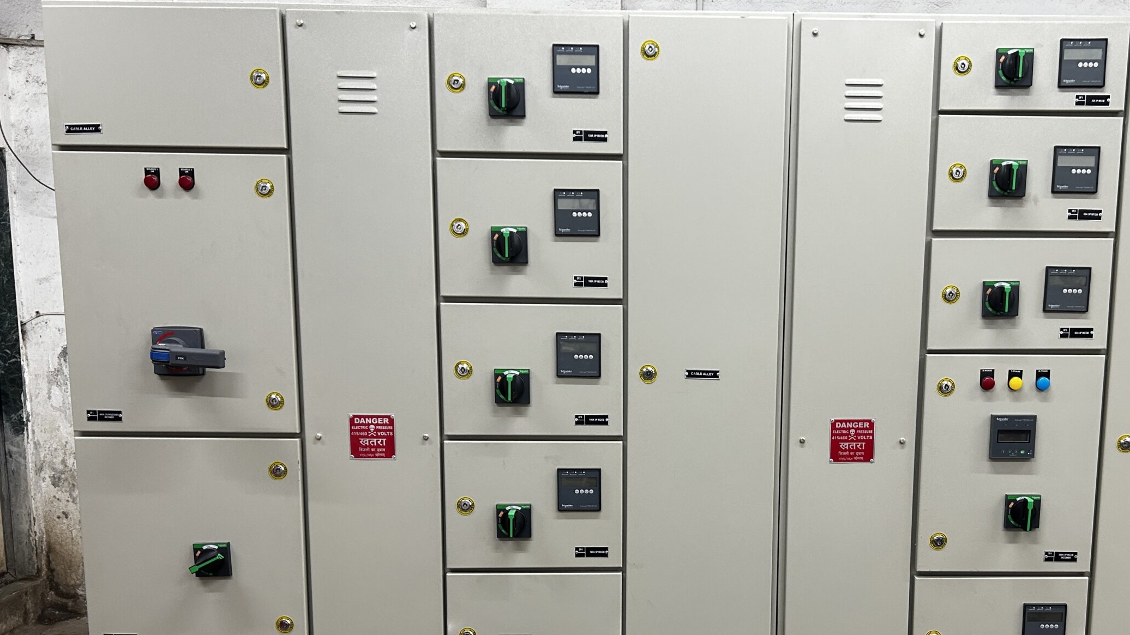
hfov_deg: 56.1
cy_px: 436
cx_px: 686
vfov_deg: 33.3
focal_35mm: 35
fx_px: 1049
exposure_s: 1/100
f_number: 1.5
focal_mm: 5.7
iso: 100
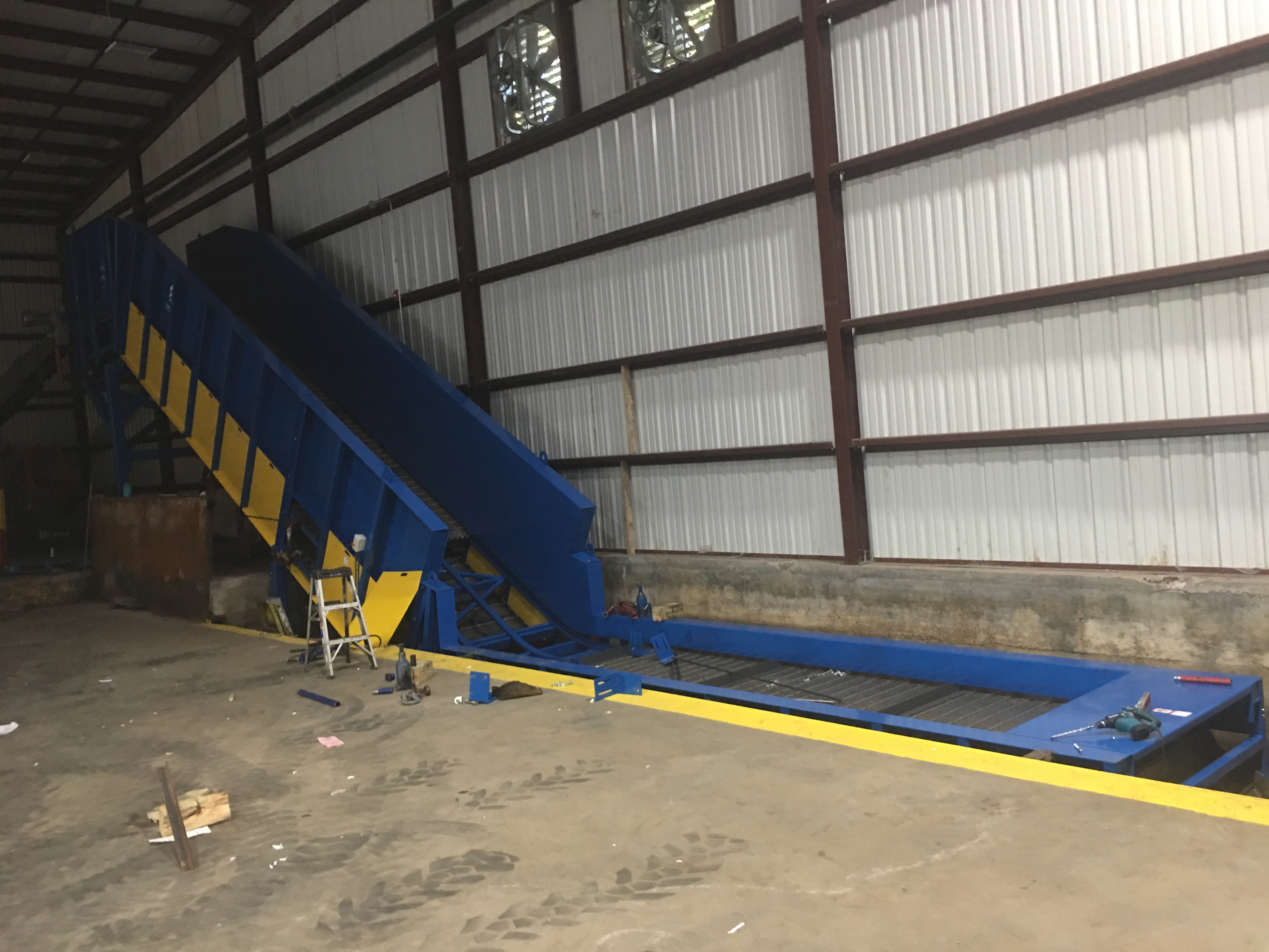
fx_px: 1063
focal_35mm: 29
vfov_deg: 48.2
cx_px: 634
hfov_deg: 61.7
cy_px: 476
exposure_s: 1/10
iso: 80
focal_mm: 4.15
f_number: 2.2
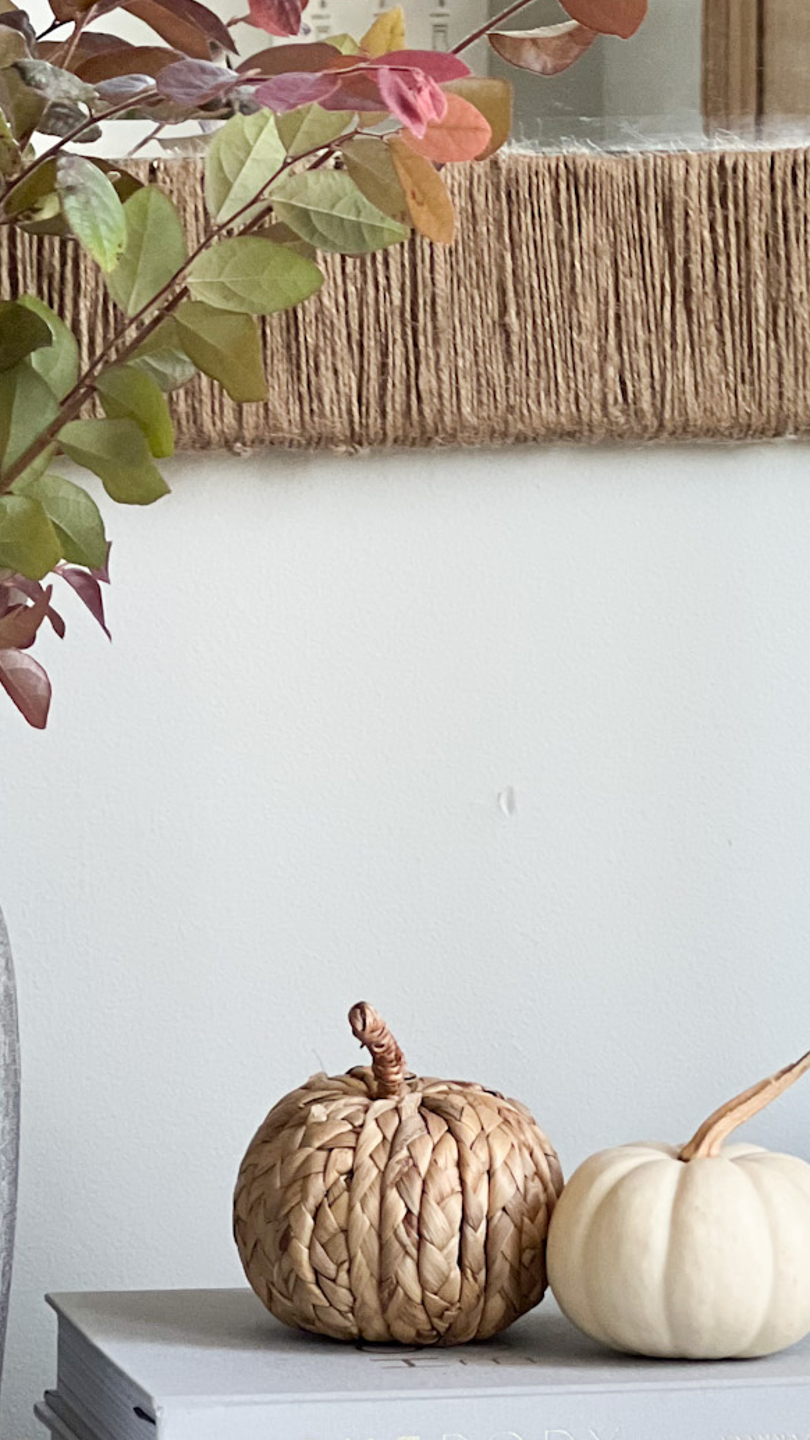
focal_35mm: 166
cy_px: 629
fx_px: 6340
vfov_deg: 13.0
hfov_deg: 7.3
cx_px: 431
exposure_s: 1/40
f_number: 2.8
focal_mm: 9
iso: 250
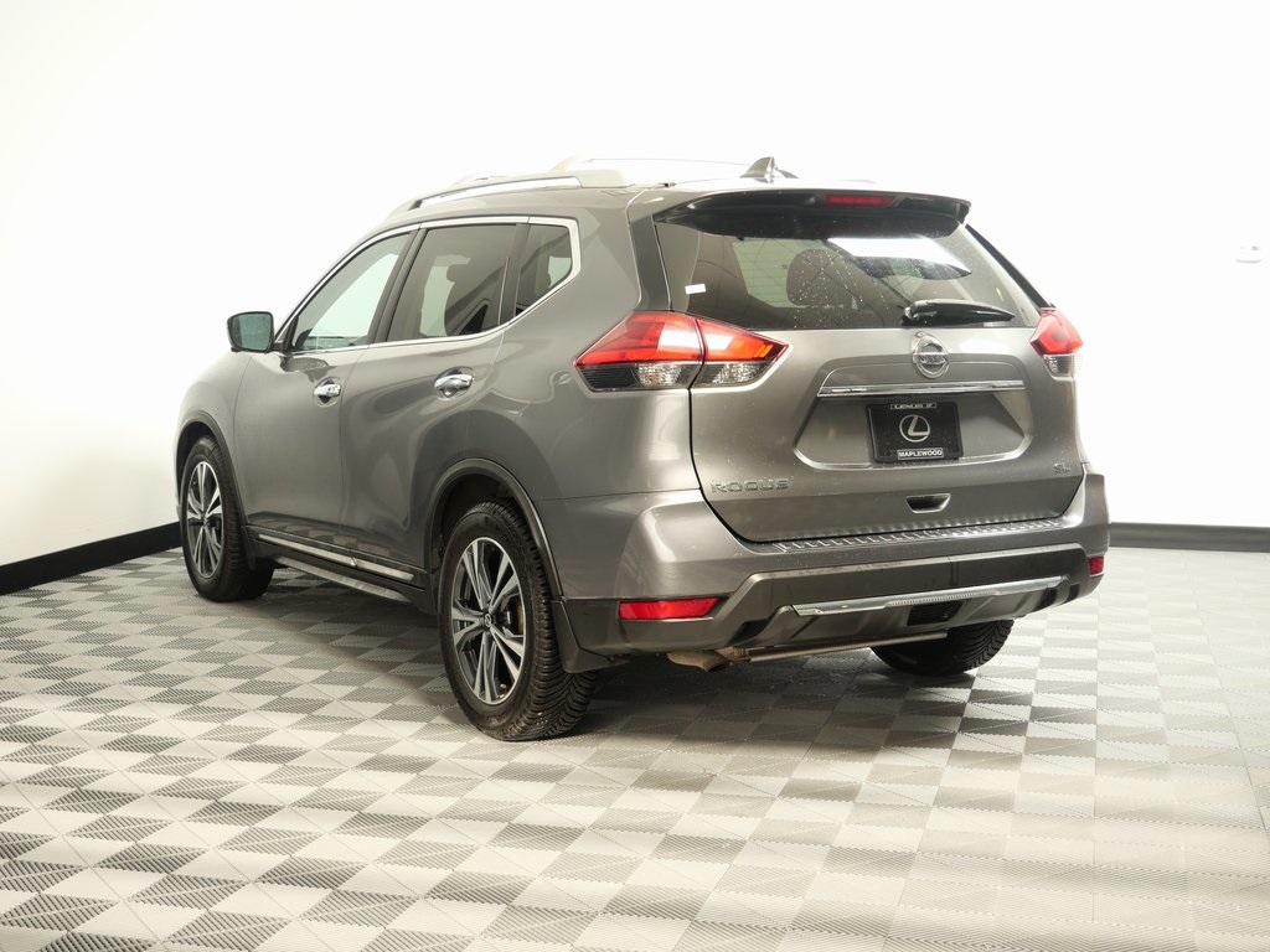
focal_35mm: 46
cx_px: 635
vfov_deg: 31.5
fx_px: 1688
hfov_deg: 41.2
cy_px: 476
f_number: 4.5
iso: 400
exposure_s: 1/200
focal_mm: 23
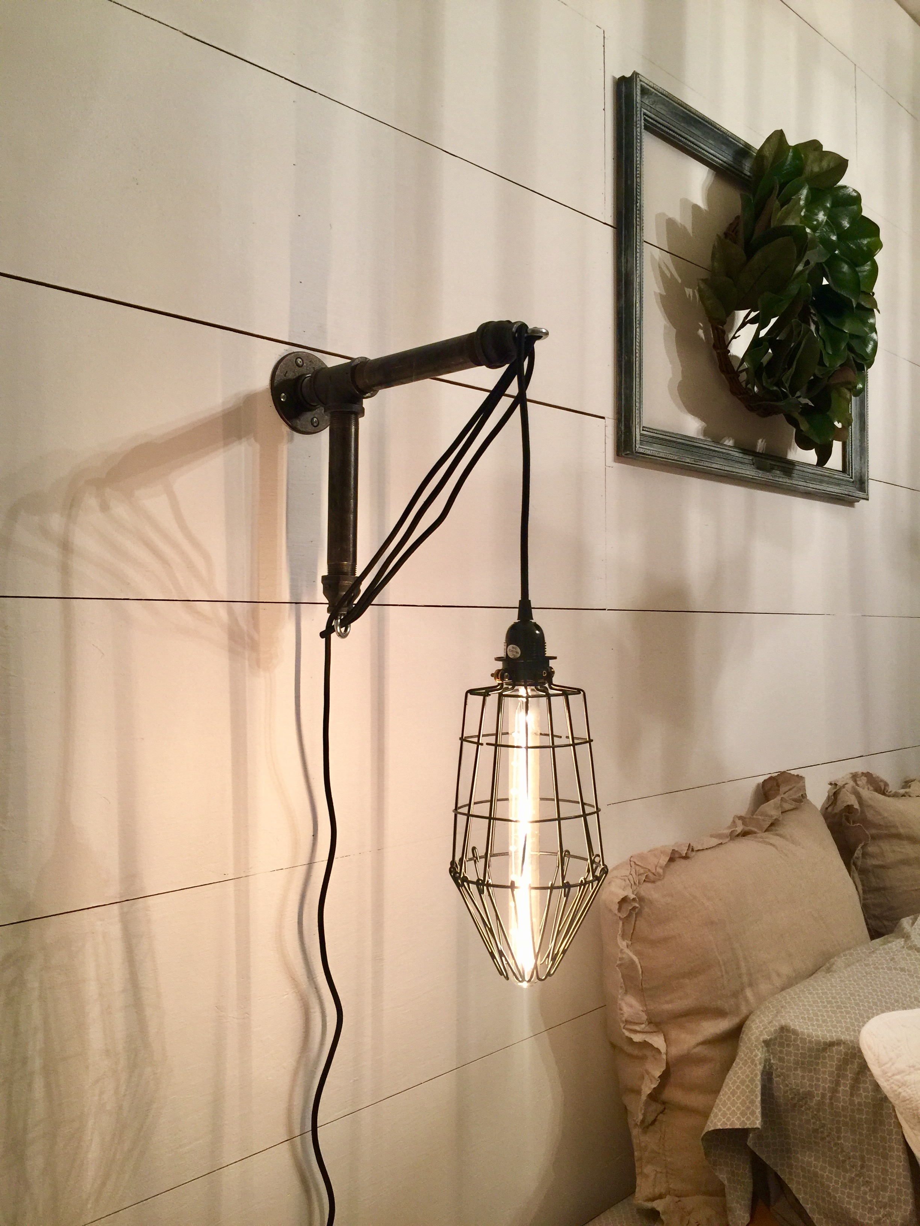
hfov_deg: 48.2
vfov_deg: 61.7
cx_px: 460
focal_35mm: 29
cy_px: 613
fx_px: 1028
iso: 64
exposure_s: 1/15
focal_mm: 4.15
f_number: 2.2
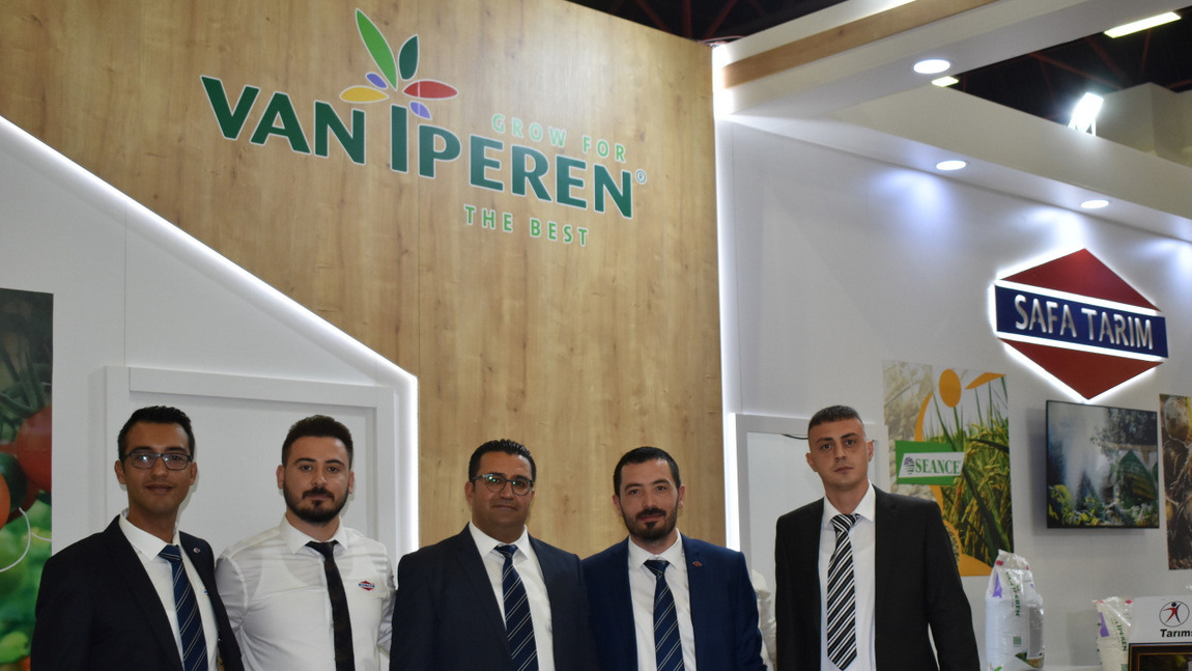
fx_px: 1549
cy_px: 420
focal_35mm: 49
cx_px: 637
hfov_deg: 42.1
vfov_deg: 24.4
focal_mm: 28
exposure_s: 1/160
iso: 800
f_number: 4.2
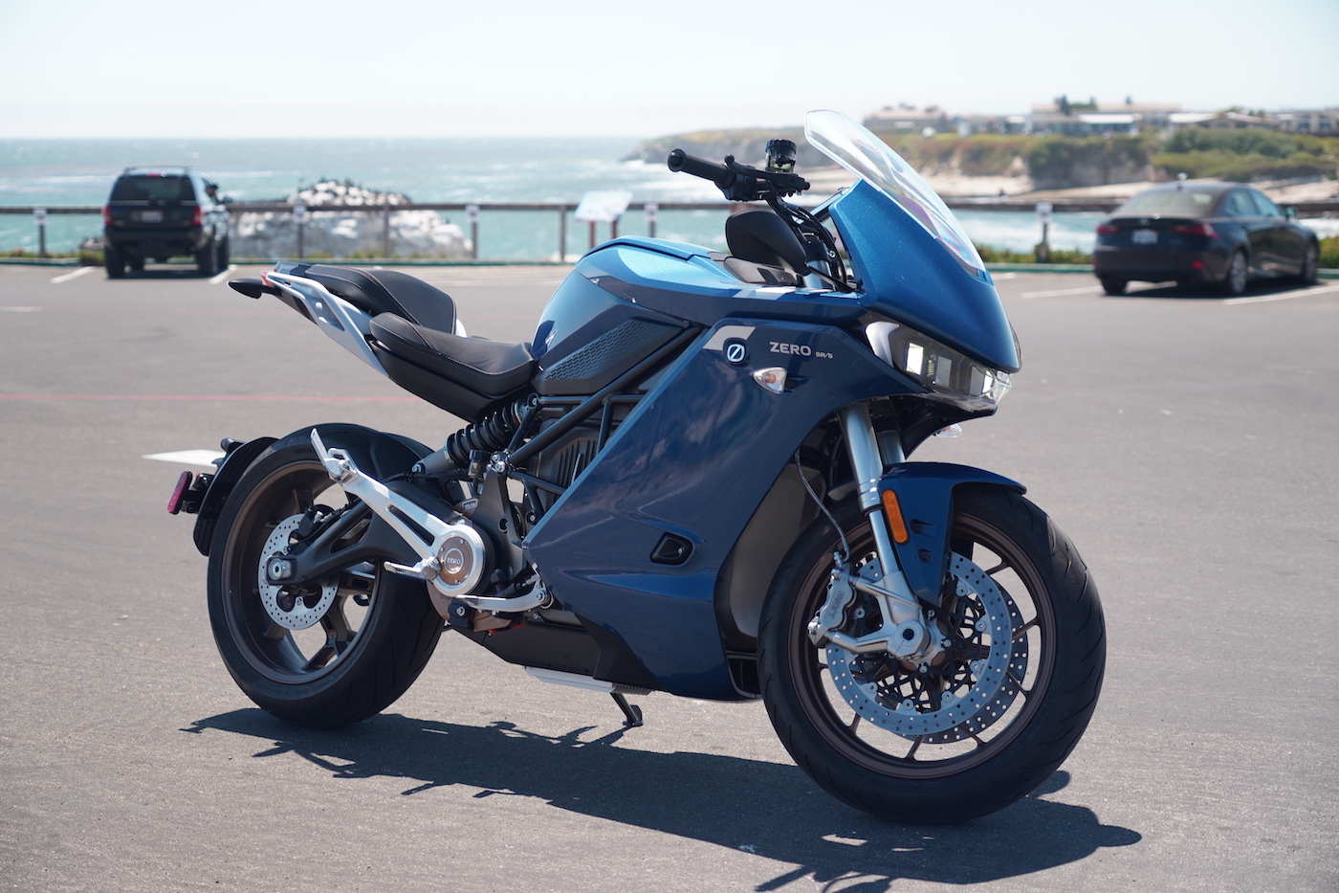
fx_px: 2120
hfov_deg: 35.1
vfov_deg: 23.8
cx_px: 670
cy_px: 446
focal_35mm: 57
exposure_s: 1/60
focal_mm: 38
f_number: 2.8
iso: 200
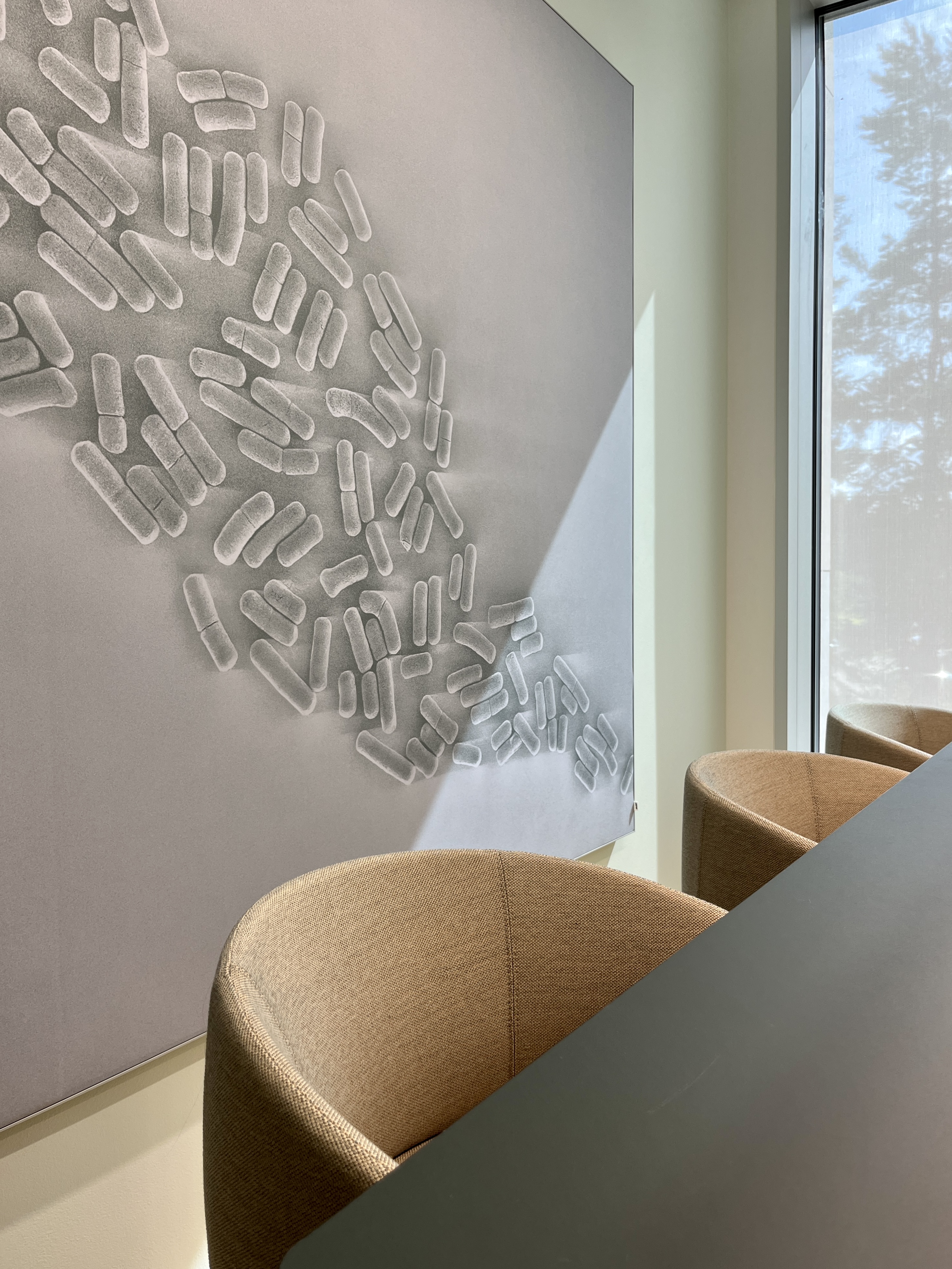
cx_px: 476
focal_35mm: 26
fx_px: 953
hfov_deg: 53.1
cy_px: 634
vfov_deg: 67.3
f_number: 1.6
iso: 50
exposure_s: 1/119
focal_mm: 5.1
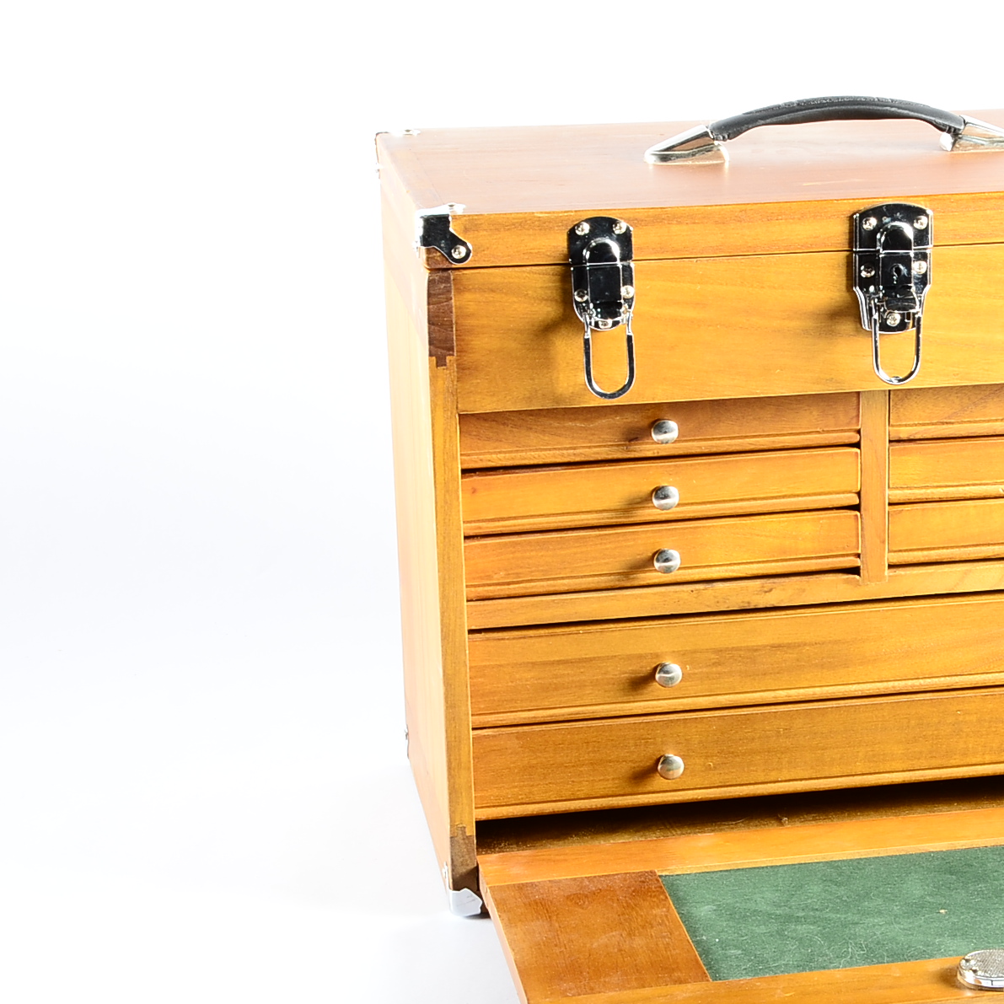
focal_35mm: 100
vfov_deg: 17.4
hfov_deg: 17.1
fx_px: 3281
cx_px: 910
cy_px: 575
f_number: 11
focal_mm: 38
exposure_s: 1/250
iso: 200
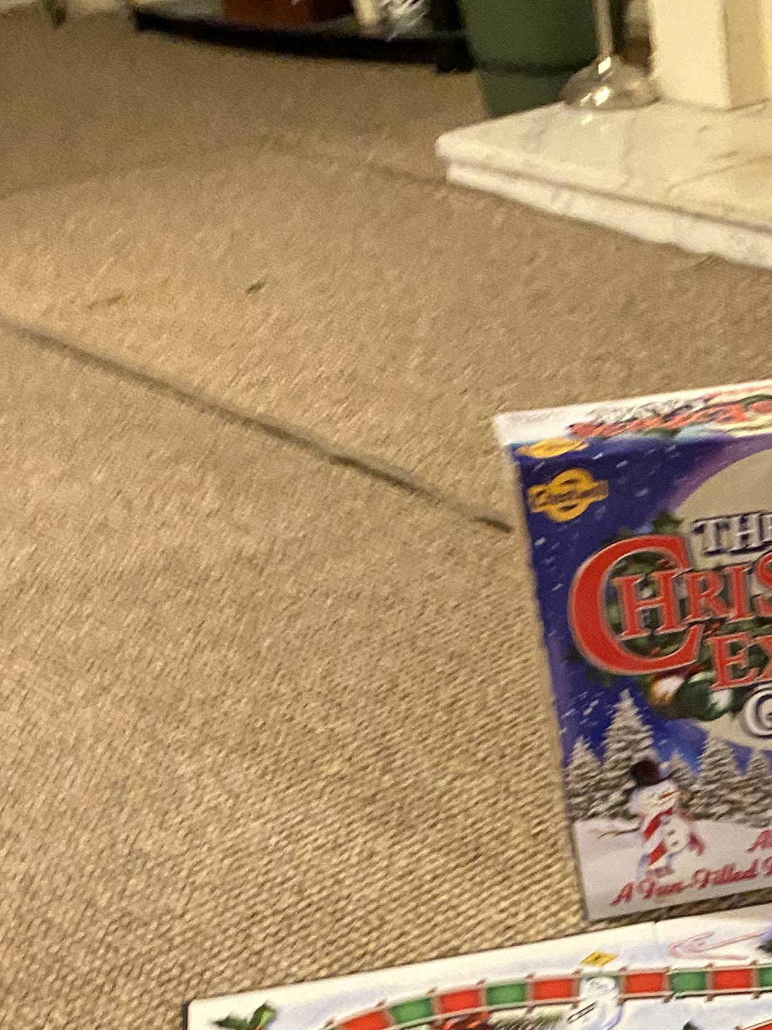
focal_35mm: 62
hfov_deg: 22.0
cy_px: 1003
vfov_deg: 29.4
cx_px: 913
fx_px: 1844
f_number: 1.8
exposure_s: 1/33
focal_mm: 4.25
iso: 640
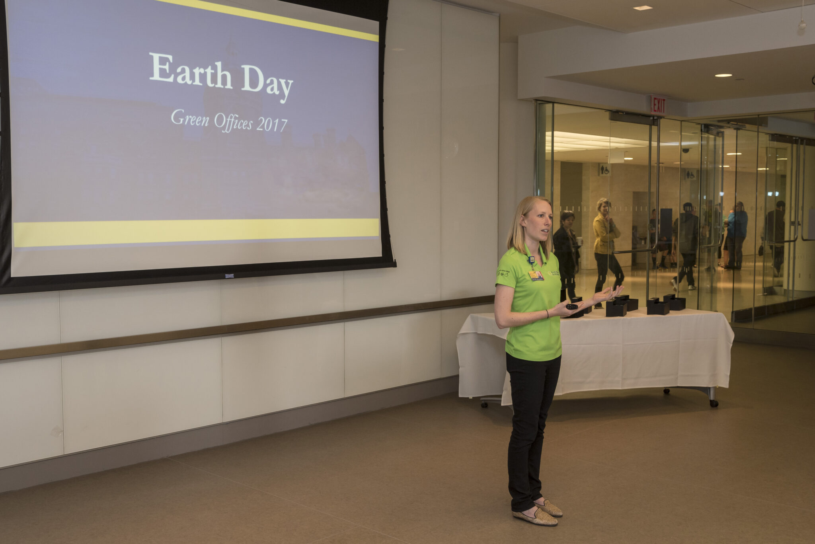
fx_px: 861
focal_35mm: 38
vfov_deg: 35.1
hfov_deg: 50.7
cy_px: 272
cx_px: 408
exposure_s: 1/60
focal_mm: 38
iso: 1250
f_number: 8
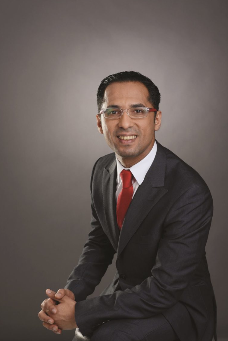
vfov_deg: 28.5
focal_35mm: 71
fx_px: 674
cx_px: 114
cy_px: 171
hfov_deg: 19.2
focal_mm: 70
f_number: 10
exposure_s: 1/125
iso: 100
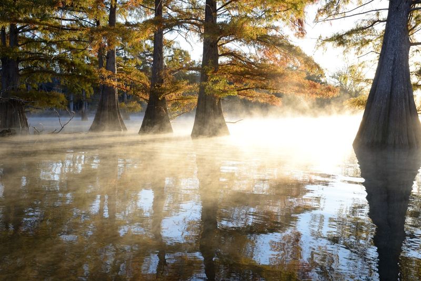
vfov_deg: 35.1
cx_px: 210
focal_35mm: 38
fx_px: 445
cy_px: 140
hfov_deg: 50.7
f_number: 16
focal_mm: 38
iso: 500
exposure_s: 1/80
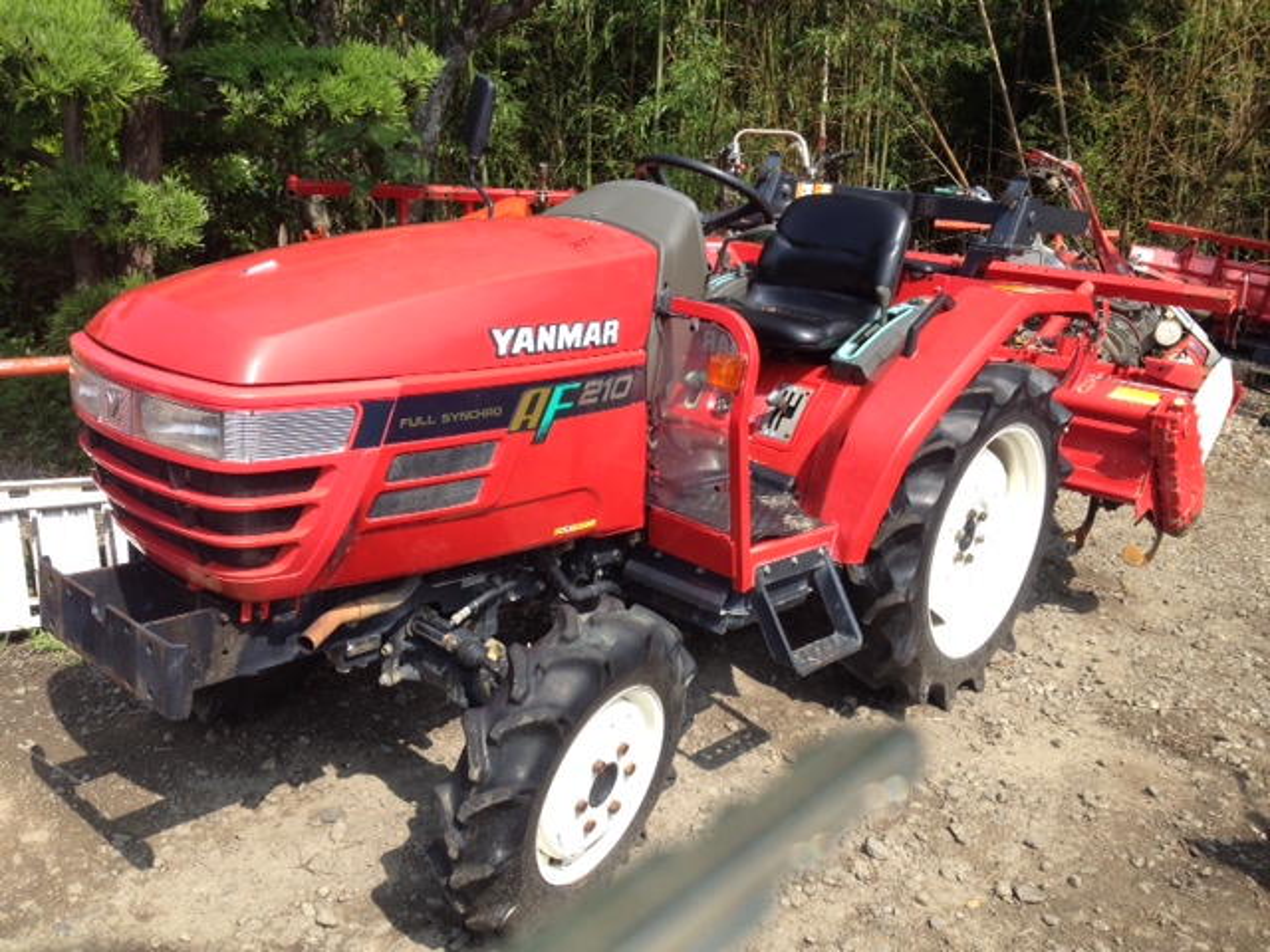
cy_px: 476
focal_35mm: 35
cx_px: 635
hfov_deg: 52.6
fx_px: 1284
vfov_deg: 40.7
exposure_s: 1/836
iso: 50
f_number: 2.4
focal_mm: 4.28
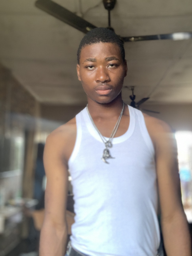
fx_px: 281
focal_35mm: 38
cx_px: 103
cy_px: 117
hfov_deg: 37.7
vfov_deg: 48.9
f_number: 2.2
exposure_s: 1/58
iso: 320
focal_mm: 2.87
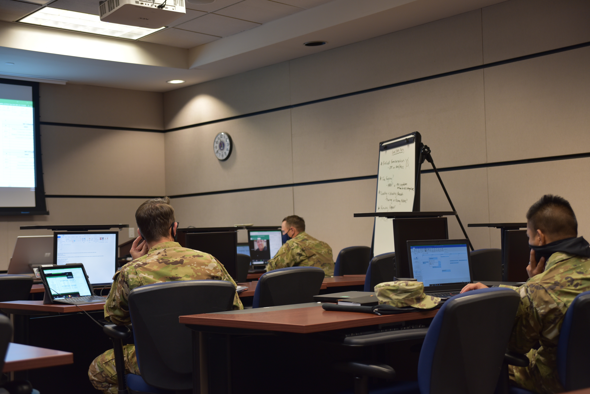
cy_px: 197
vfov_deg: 24.6
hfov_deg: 36.2
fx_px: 902
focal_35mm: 55
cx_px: 295
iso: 640
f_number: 4
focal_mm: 55
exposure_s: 1/60
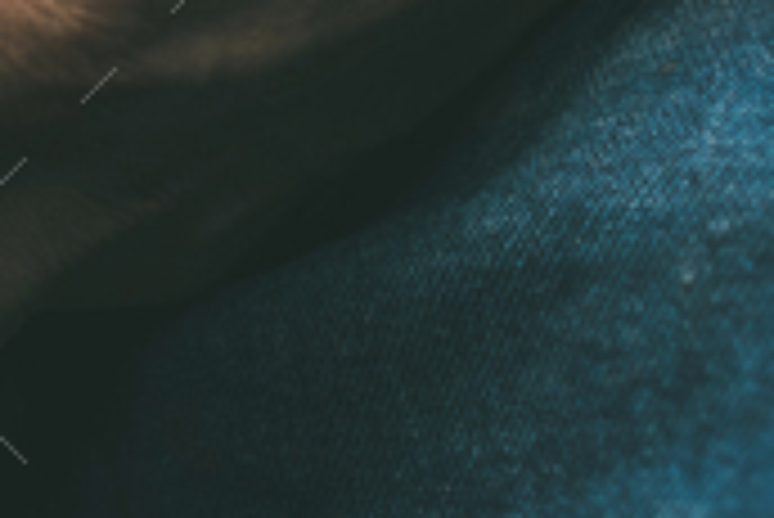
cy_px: -153
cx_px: -148
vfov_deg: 11.2
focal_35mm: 120
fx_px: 2582
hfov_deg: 16.4
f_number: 3.2
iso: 500
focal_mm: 35
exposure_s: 1/160
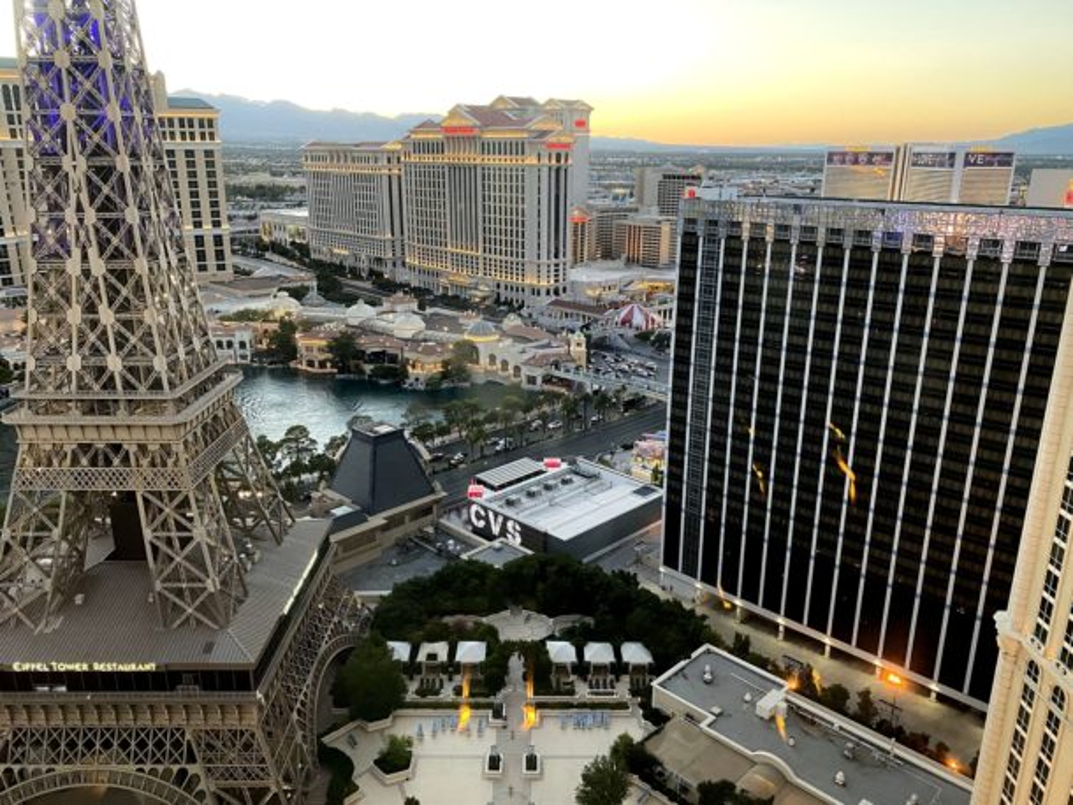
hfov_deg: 67.3
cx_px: 536
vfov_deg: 53.1
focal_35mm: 26
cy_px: 402
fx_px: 806
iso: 400
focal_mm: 4.25
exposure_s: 1/60
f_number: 1.8
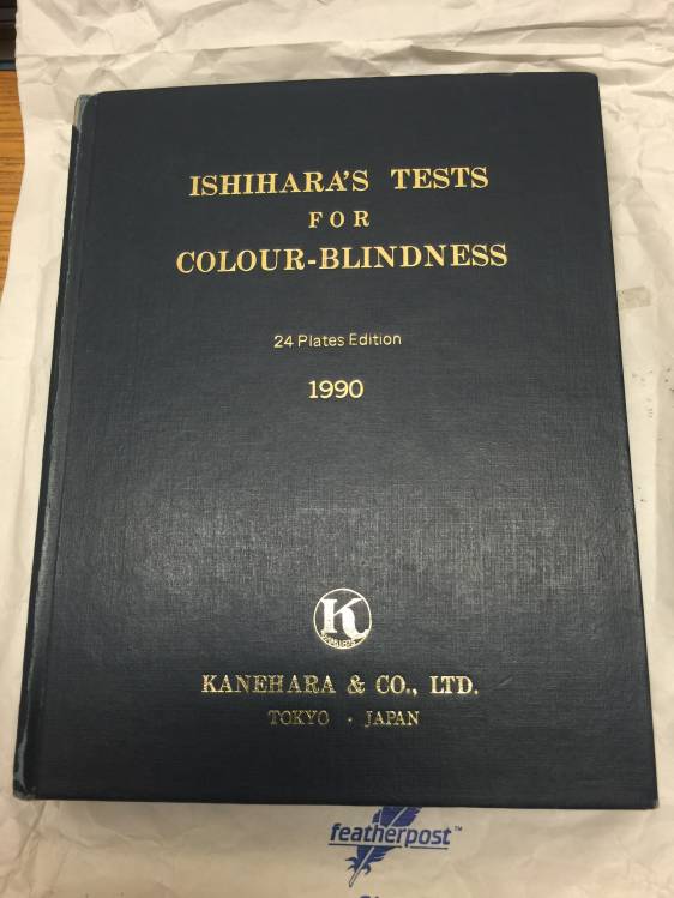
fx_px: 753
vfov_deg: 61.7
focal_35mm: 29
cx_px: 337
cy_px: 449
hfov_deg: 48.2
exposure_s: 1/17
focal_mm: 4.15
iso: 40
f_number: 2.2
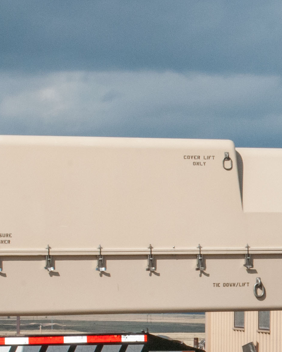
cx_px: 419
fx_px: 2045
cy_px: 380
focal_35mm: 196
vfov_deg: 9.8
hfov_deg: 7.7
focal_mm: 38
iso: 800
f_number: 22
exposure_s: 1/250
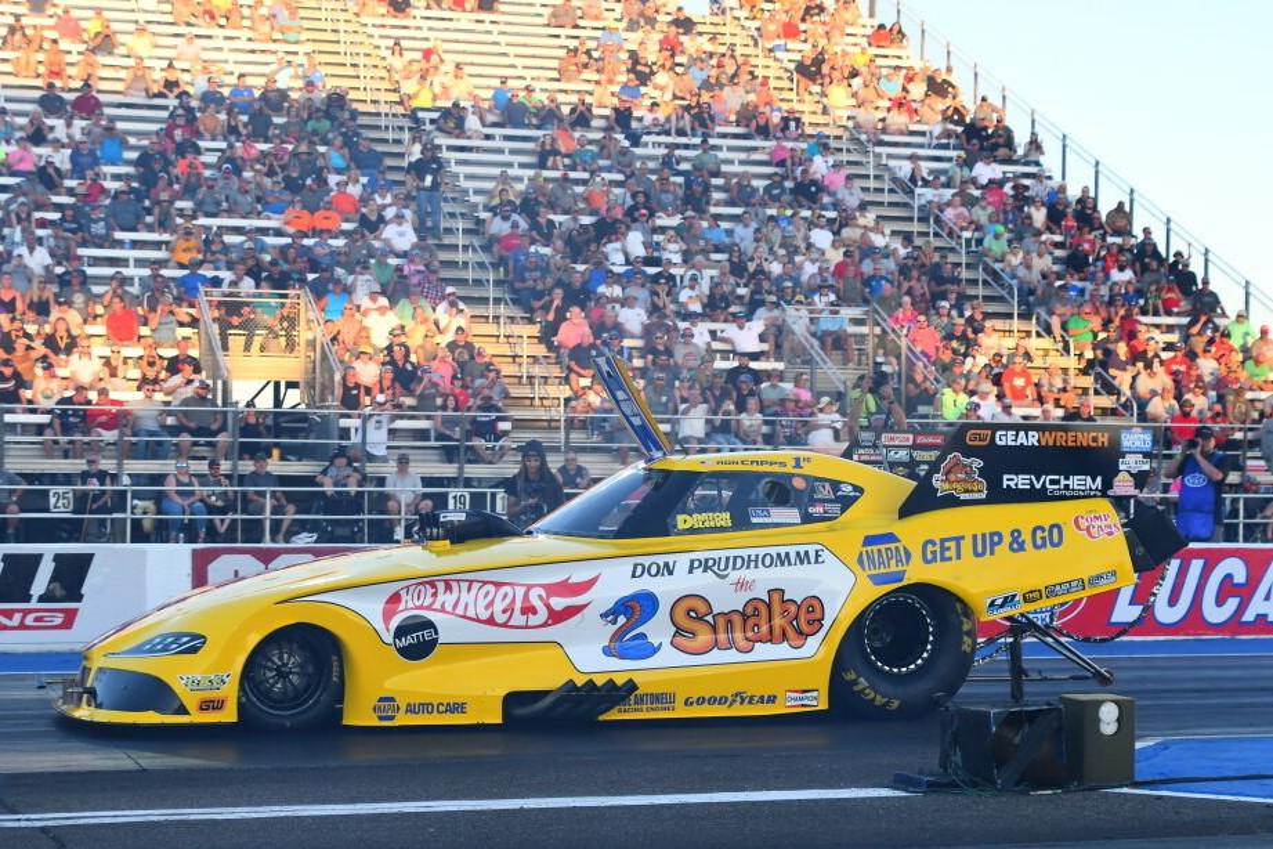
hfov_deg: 30.5
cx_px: 636
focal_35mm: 66
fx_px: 2334
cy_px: 424
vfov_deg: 20.6
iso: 500
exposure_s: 1/400
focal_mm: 44
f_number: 6.3
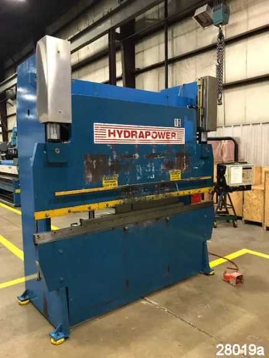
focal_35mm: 28
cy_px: 179
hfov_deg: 49.7
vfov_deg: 63.4
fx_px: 290
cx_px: 134
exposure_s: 1/15
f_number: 1.8
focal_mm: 3.99
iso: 100
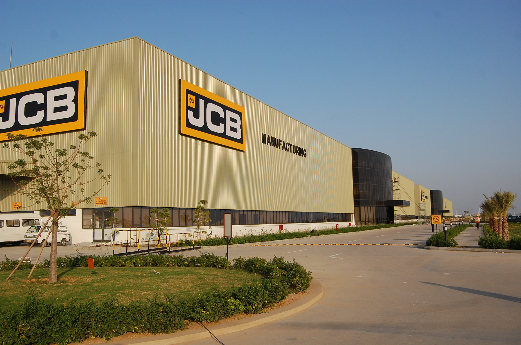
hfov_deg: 57.3
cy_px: 172
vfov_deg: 39.8
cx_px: 260
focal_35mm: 33
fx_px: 477
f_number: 6.3
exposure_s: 1/800
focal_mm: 22
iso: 200
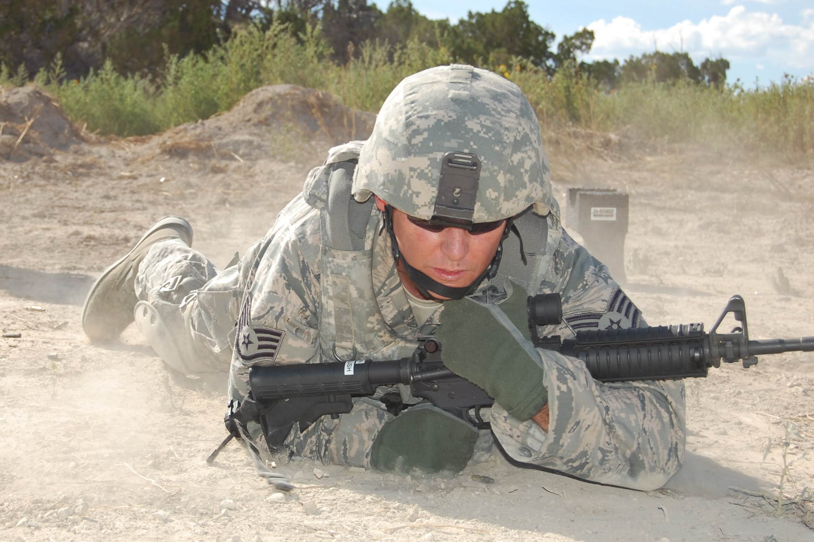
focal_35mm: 63
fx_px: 1424
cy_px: 271
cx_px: 407
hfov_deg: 31.9
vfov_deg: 21.6
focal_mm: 42
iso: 200
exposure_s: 1/500
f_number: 8
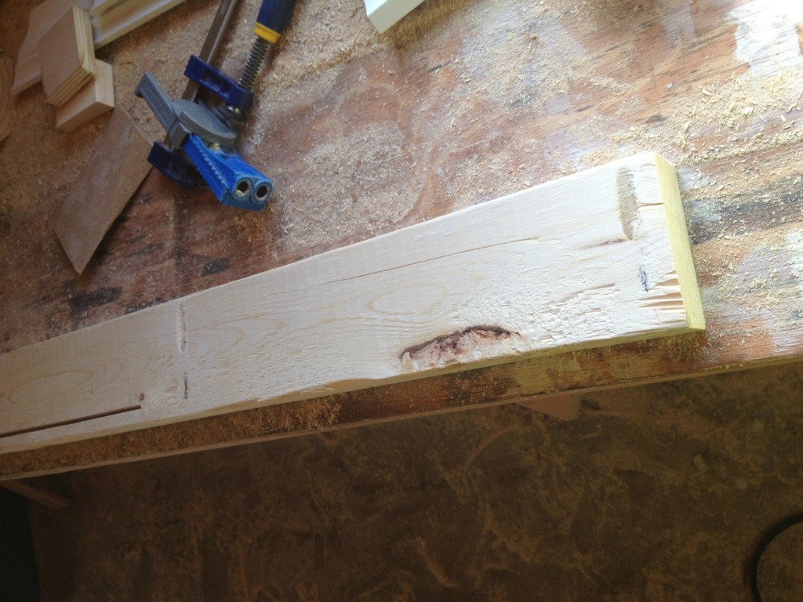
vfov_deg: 40.7
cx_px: 402
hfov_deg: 52.6
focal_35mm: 35
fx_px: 812
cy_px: 301
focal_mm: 4.28
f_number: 2.4
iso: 50
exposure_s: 1/148
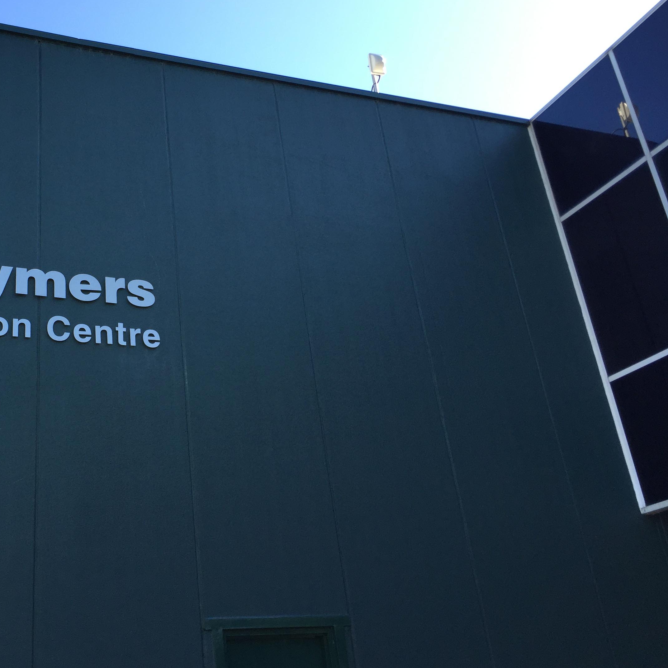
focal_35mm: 39
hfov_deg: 41.5
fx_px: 851
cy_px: 298
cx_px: 165
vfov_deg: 42.8
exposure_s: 1/384
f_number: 2.2
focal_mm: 4.15
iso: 32
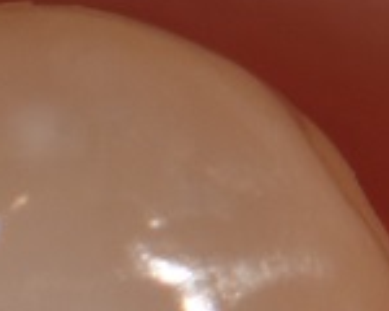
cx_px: -169
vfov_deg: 1.2
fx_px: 15312
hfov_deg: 1.5
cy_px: 609
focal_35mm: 1330
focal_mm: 105
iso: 200
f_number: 32
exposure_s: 1/160
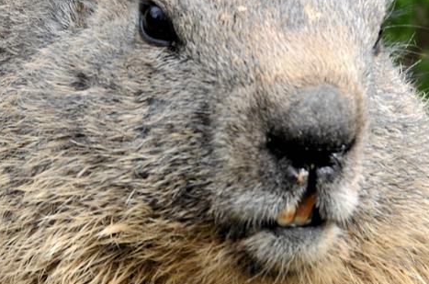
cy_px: 272
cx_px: 201
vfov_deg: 0.7
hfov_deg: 1.0
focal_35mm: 2095
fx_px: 24906
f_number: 8
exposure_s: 1/100
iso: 200
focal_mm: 400
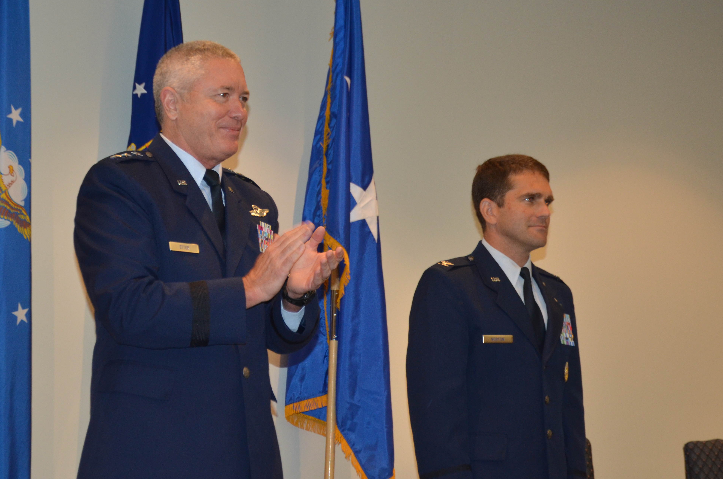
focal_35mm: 99
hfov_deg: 20.6
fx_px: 1984
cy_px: 202
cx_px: 299
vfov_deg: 13.8
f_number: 5
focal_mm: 52
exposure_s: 1/60
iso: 800
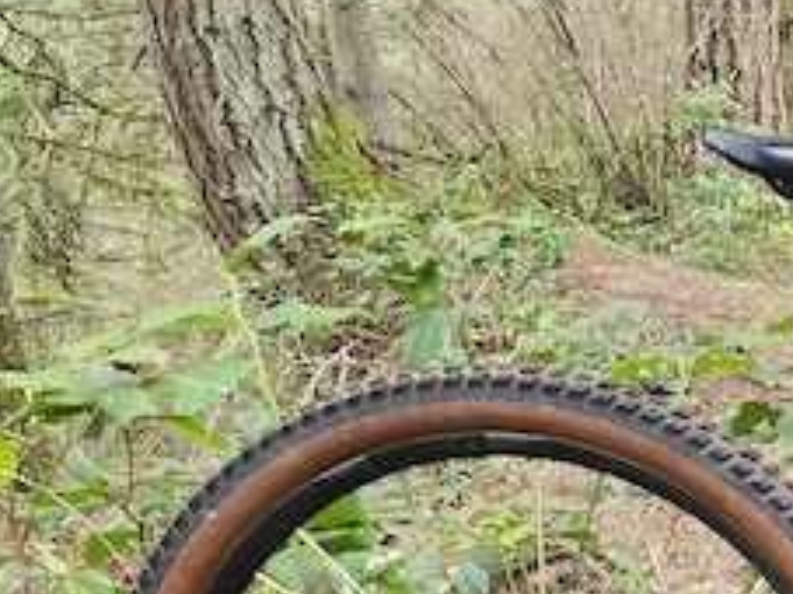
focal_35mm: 81
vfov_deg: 17.3
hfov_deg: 19.9
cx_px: 1282
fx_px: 1855
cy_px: 723
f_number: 1.8
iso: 250
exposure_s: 1/120
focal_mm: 6.4
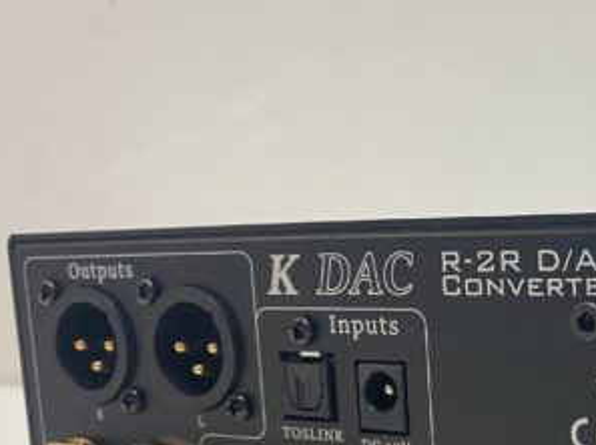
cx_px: 626
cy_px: 425
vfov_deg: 23.2
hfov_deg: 29.2
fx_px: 1049
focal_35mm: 61
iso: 125
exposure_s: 1/60
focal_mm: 4.25
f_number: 1.8
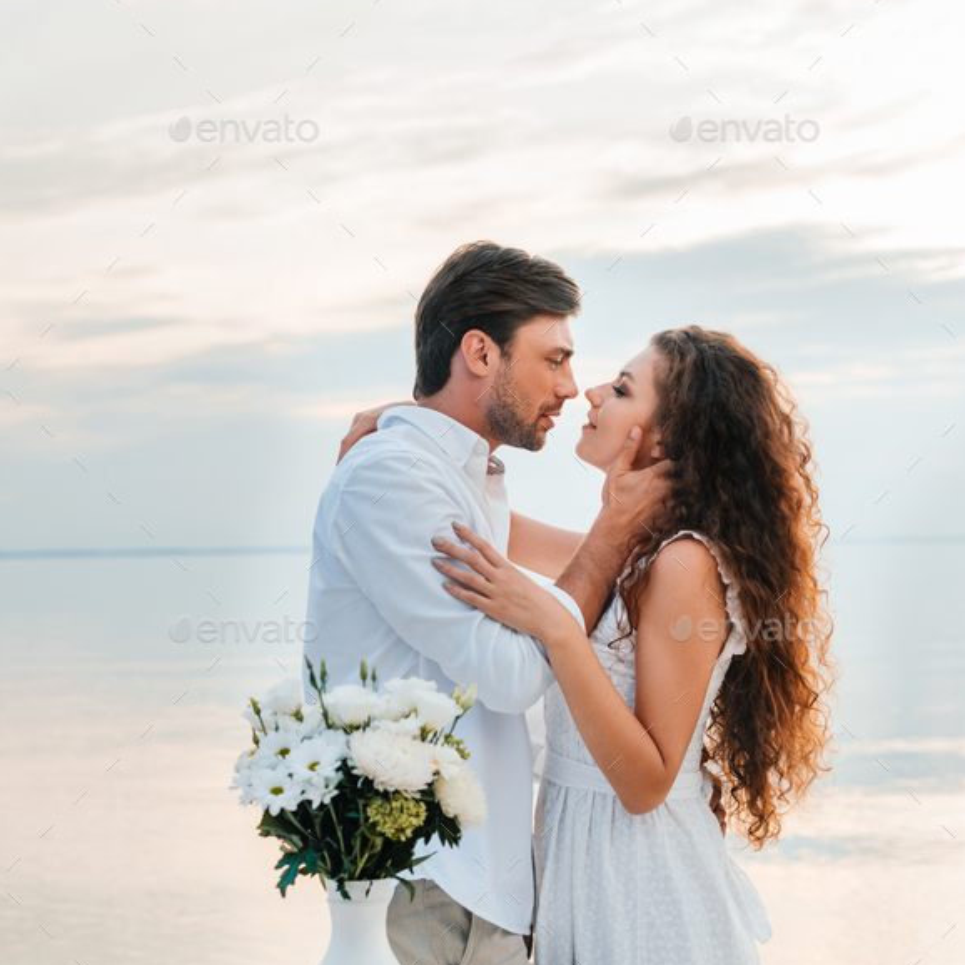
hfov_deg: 26.5
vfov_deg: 26.4
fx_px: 2050
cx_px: 489
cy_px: 616
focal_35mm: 65
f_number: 3.5
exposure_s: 1/320
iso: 200
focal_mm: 50
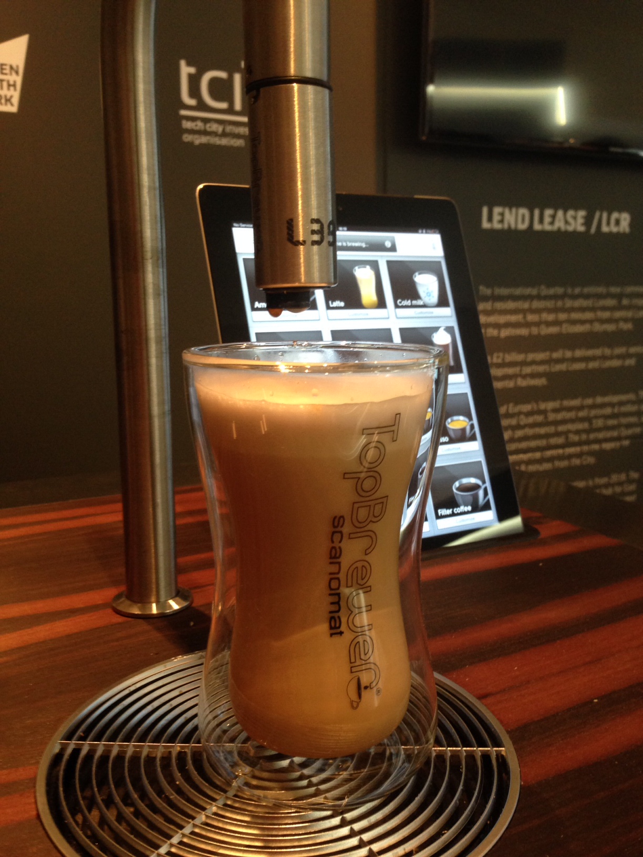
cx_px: 322
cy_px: 428
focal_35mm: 33
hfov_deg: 42.9
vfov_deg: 55.4
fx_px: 817
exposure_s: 1/20
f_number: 2.4
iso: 160
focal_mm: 4.12
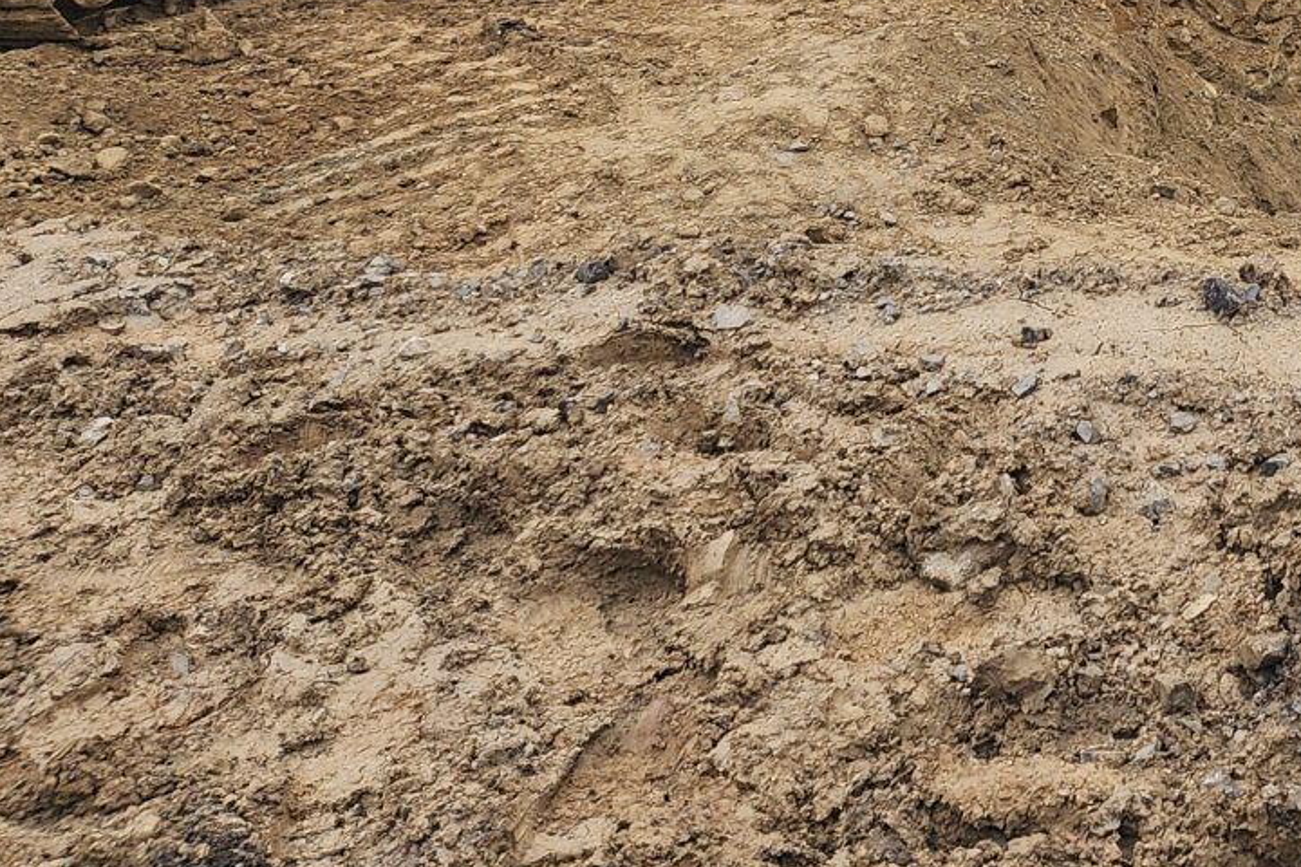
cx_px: 1559
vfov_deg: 18.4
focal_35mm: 68
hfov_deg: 26.4
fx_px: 2457
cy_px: -302
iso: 40
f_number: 1.8
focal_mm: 6.4
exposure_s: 1/180
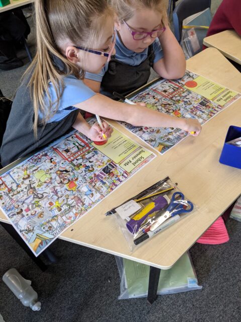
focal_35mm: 27
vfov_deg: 65.3
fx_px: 251
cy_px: 161
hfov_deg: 51.4
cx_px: 120
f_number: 1.8
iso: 309
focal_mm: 4.44
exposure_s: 1/25
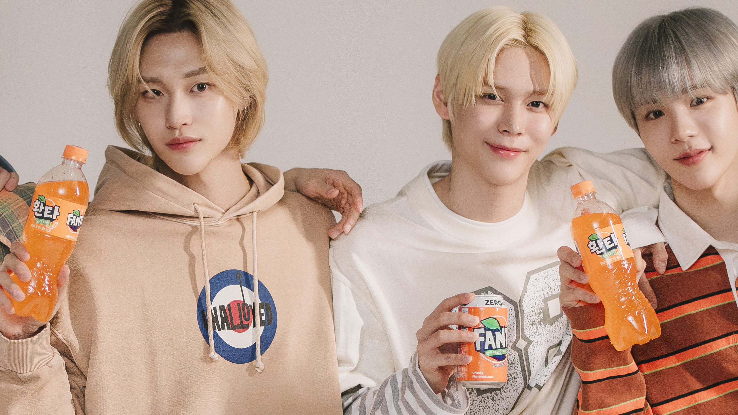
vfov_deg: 5.7
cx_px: 258
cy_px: 404
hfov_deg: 10.2
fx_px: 4129
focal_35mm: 211
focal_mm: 85
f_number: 1.6
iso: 4000
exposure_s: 1/250
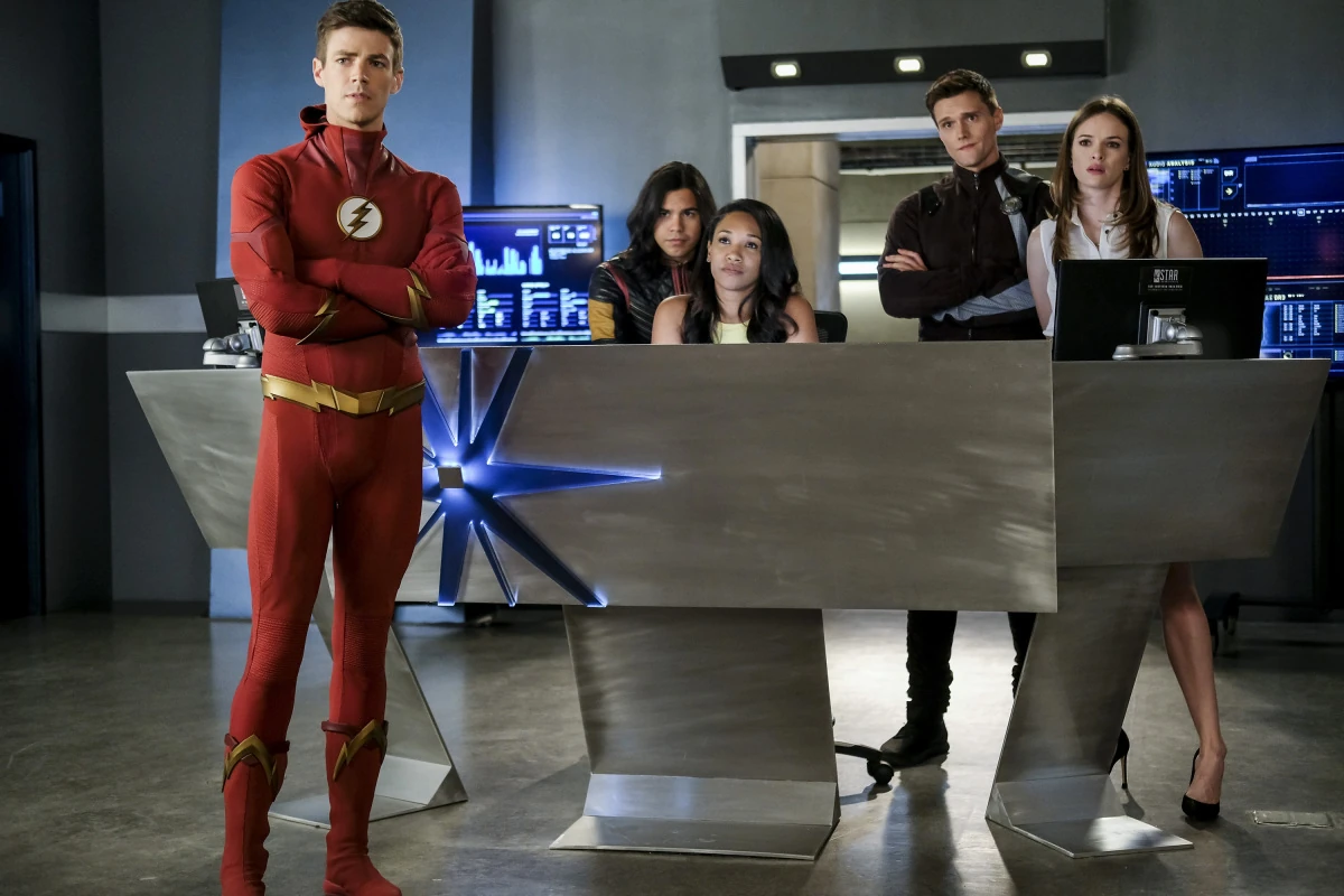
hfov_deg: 37.5
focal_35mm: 53
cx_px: 672
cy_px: 448
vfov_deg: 25.5
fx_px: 1979
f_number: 2
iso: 1250
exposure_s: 1/60
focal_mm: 35
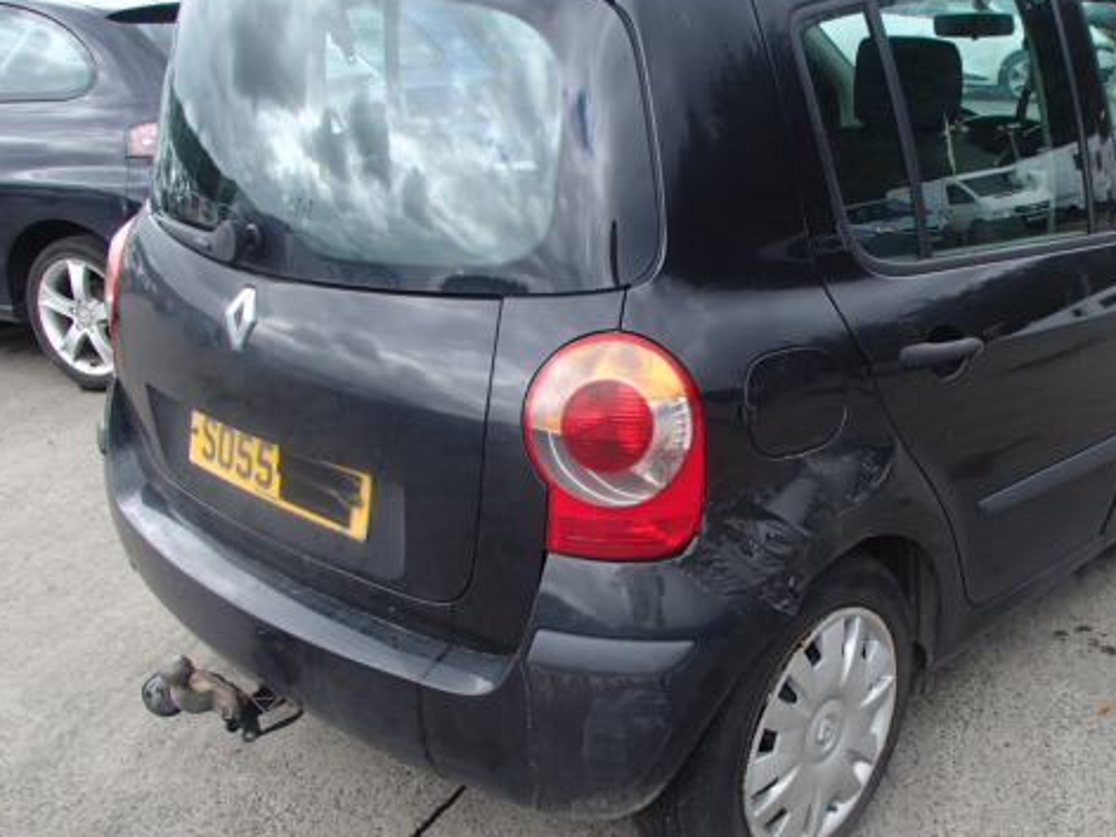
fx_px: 1225
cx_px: 747
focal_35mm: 38
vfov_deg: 37.7
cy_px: 463
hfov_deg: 48.1
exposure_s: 1/160
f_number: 3.9
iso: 100
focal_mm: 5
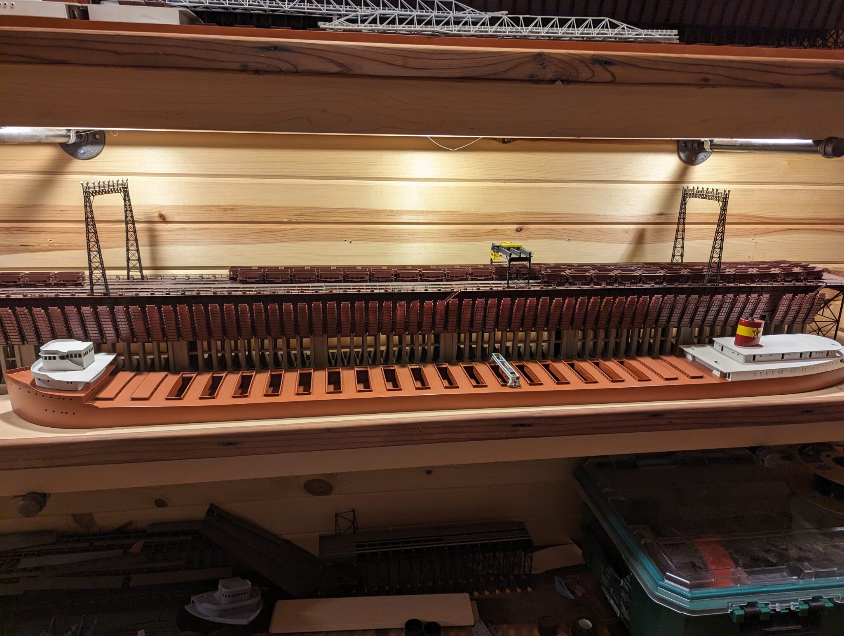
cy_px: 318
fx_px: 586
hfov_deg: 71.5
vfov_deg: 56.9
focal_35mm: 24
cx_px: 422
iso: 91
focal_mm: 6.81
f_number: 1.85
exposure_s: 1/40
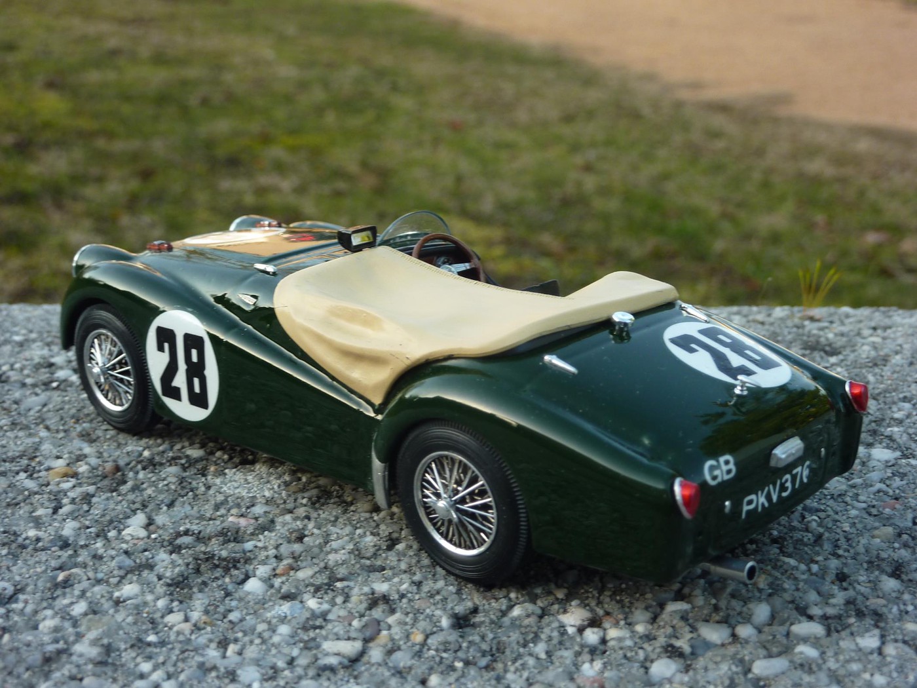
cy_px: 344
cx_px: 458
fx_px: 1272
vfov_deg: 30.3
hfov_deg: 39.7
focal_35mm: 48
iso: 80
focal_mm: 7.9
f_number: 3.8
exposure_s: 1/100
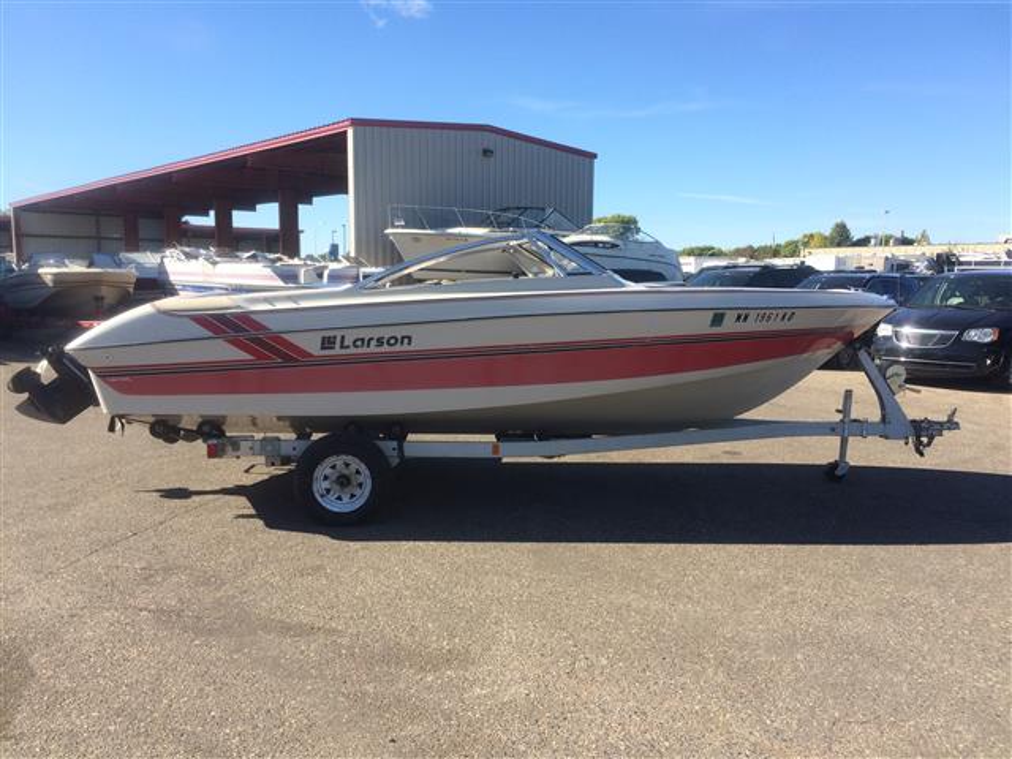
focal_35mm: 29
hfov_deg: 61.7
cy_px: 380
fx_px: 848
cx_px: 506
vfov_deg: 48.2
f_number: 2.2
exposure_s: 1/1053
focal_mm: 4.15
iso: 32
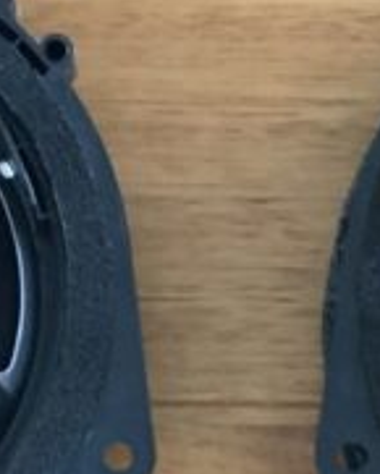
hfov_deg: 9.3
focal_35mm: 167
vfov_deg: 11.1
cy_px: 721
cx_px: 267
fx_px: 2346
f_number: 2.2
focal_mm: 4.15
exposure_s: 1/17
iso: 250
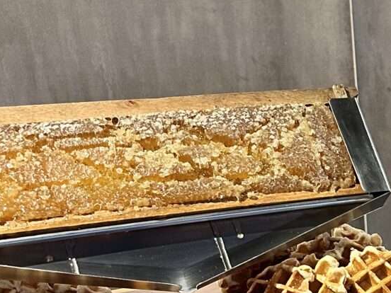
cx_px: 621
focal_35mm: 89
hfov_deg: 18.8
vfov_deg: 16.2
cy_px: 300
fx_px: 1005
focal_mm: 6.86
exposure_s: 1/57
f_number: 1.78
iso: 320
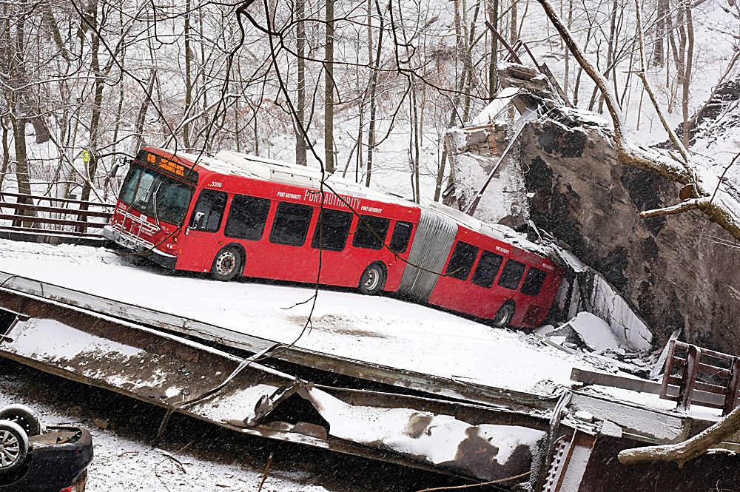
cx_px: 370
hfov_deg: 28.9
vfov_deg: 19.4
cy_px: 246
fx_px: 1438
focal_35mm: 70
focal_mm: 70
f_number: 18
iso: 1600
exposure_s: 1/125
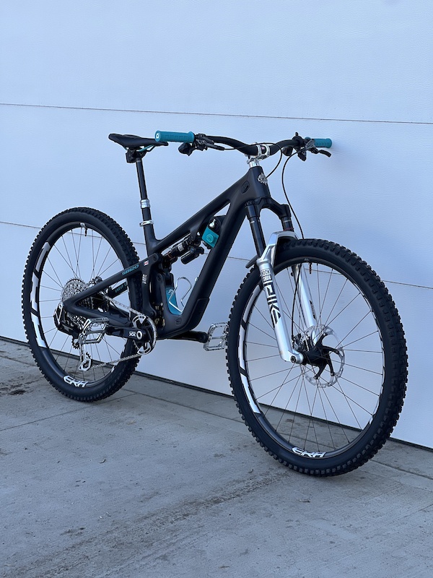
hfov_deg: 19.1
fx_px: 1284
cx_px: 216
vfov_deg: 25.3
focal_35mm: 77
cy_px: 289
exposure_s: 1/121
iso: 40
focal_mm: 9
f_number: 2.8
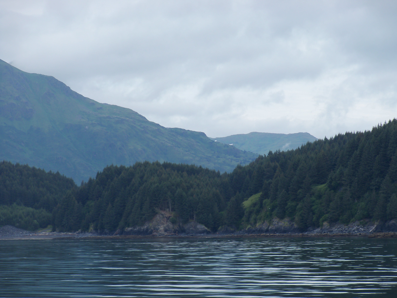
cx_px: 198
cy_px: 149
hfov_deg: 13.5
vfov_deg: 10.2
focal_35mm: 146
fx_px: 1674
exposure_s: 1/200
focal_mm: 25.8
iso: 64
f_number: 4.3
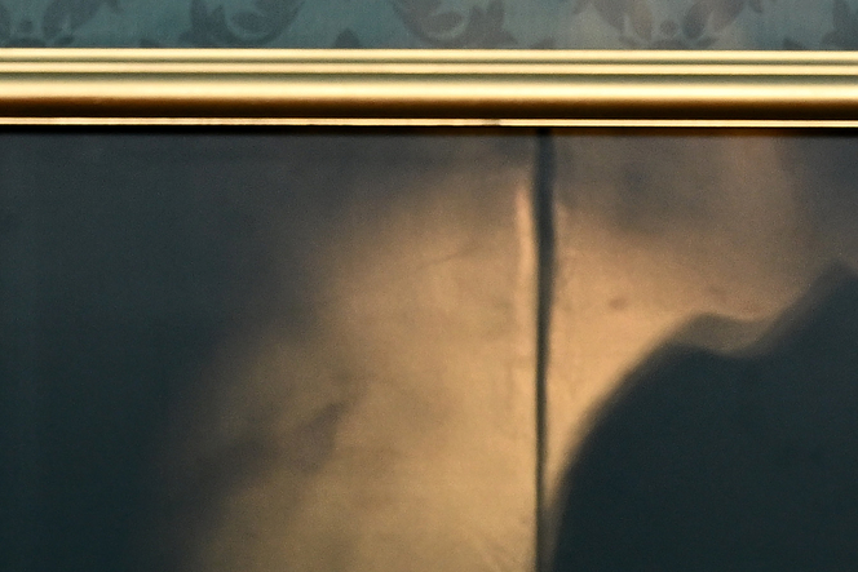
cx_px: 1663
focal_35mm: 283
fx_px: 6746
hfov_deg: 7.0
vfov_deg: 4.8
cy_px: -247
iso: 400
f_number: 5
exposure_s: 1/200
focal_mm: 47
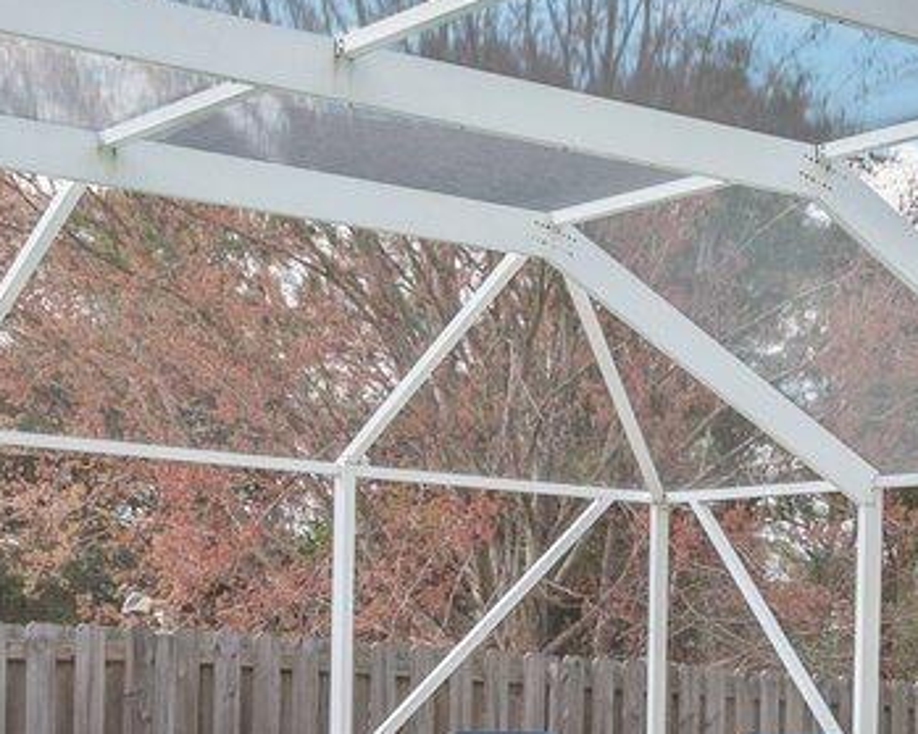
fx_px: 2091
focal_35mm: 77
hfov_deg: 22.7
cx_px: 1113
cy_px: 768
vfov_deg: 19.2
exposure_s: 1/200
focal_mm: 14
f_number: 9
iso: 100
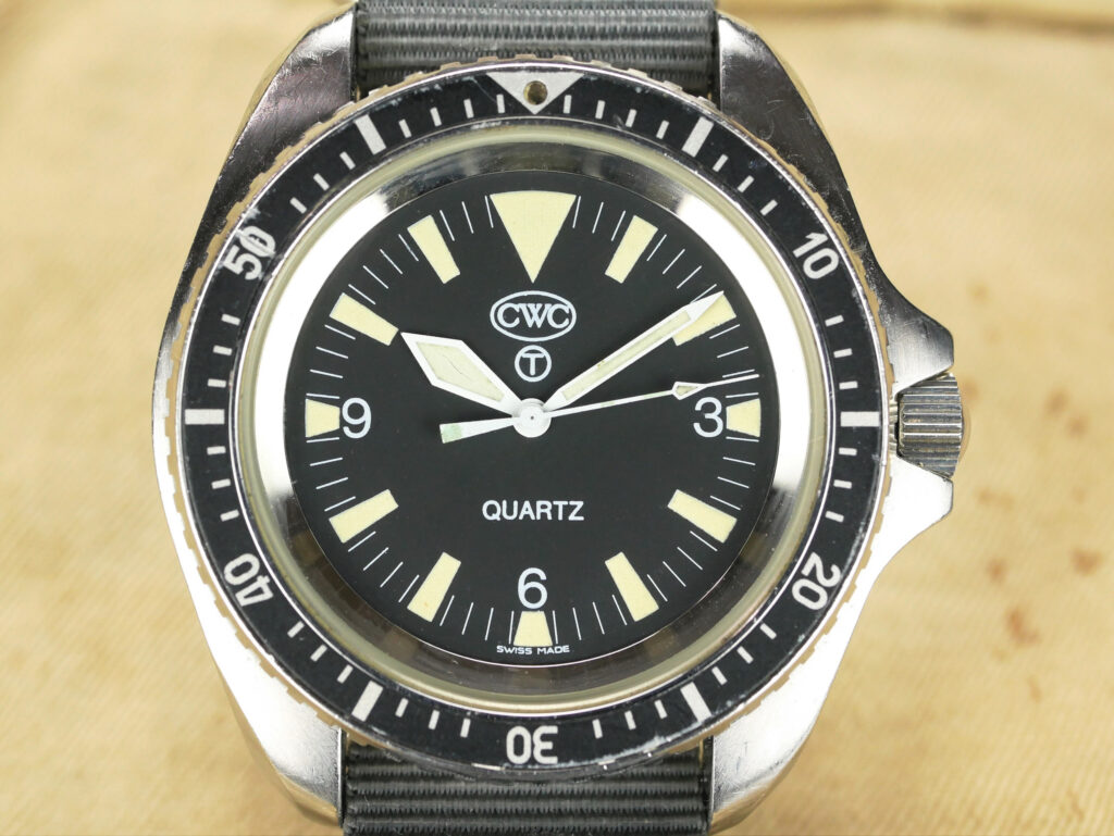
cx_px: 557
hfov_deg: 32.2
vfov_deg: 24.4
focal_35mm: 60
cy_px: 418
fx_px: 1932
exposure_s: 1/125
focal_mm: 30
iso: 800
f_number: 5
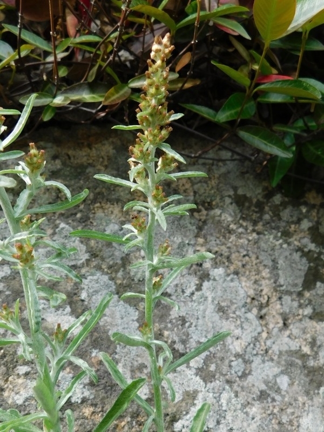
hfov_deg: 58.9
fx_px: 287
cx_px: 162
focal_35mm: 23
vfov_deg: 73.9
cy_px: 216
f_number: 3
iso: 125
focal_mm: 4
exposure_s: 1/320
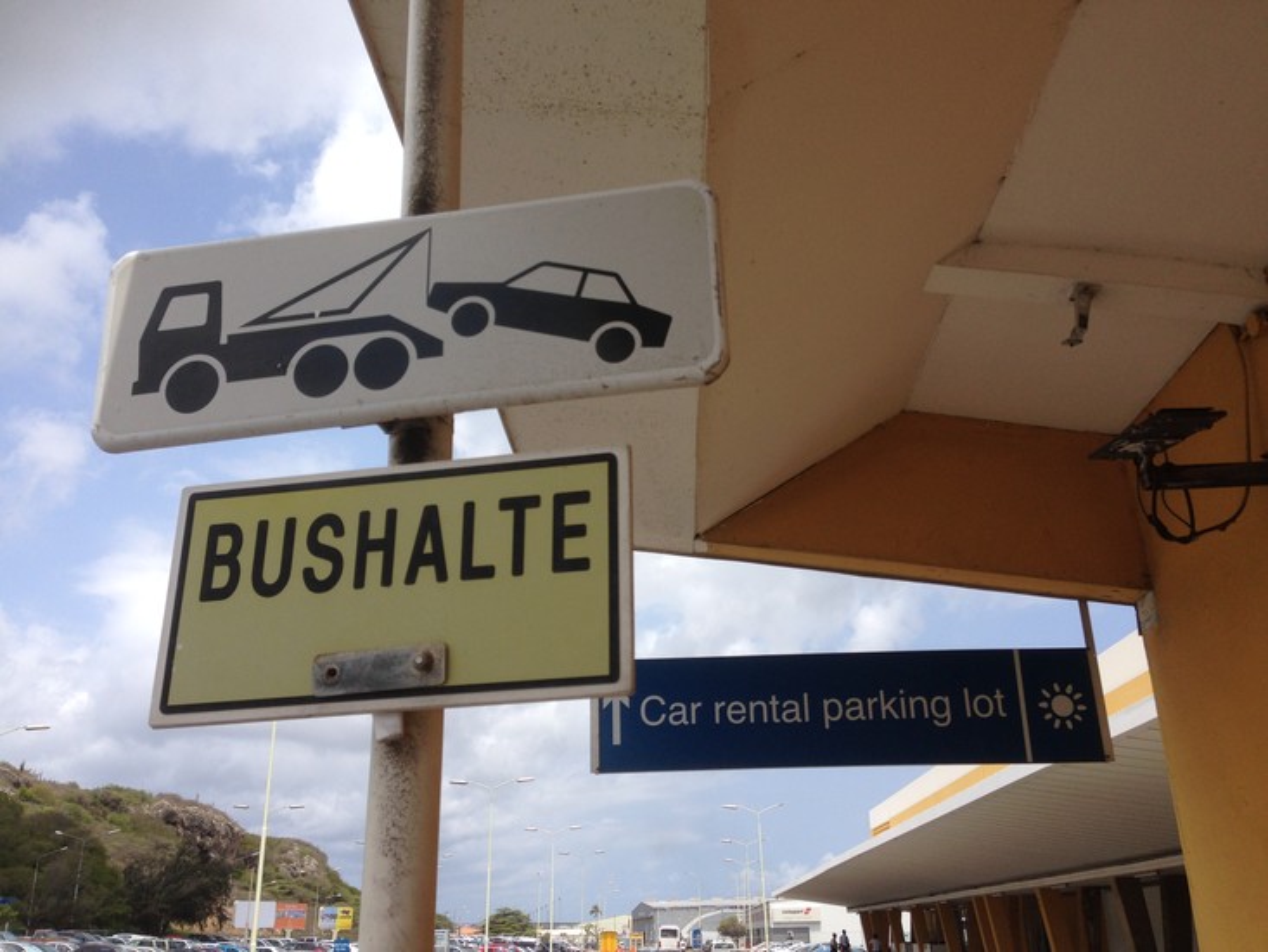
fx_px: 1209
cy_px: 476
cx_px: 634
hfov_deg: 55.3
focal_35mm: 33
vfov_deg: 43.0
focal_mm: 4.12
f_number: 2.4
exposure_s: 1/1869
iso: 50
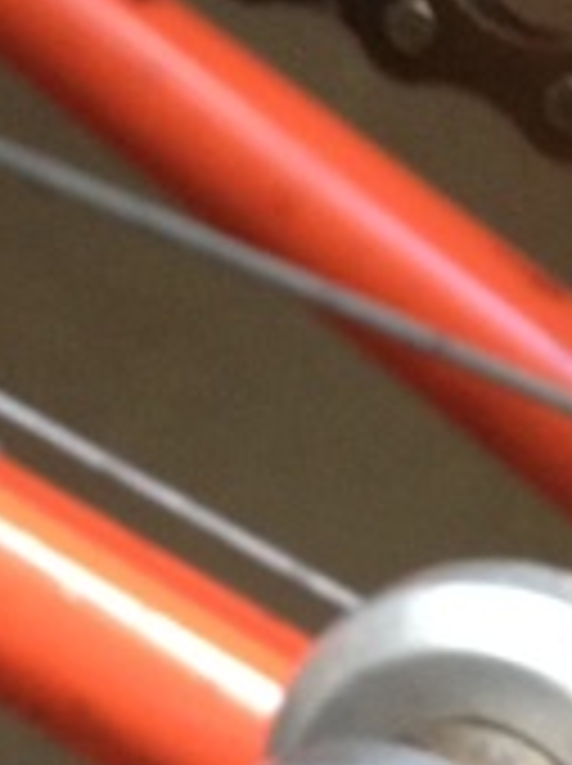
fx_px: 3644
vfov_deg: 11.8
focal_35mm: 165
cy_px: 828
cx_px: 288
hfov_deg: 9.0
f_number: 2.4
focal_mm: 4.28
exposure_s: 1/20
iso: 125
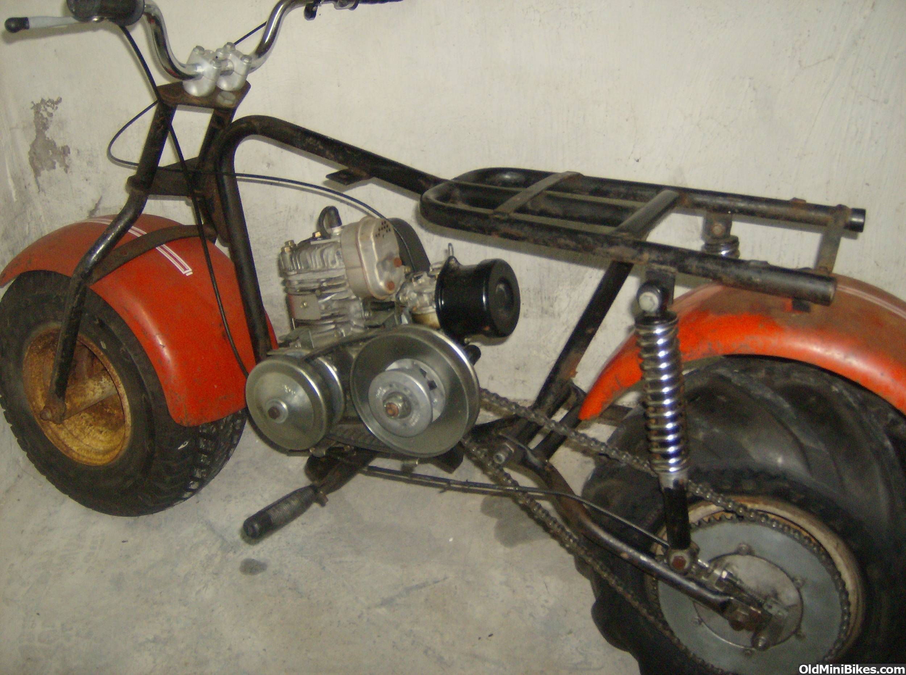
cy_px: 338
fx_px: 940
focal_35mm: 36
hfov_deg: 51.5
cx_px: 453
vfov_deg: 39.5
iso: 200
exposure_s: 1/60
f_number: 2.8
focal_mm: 6
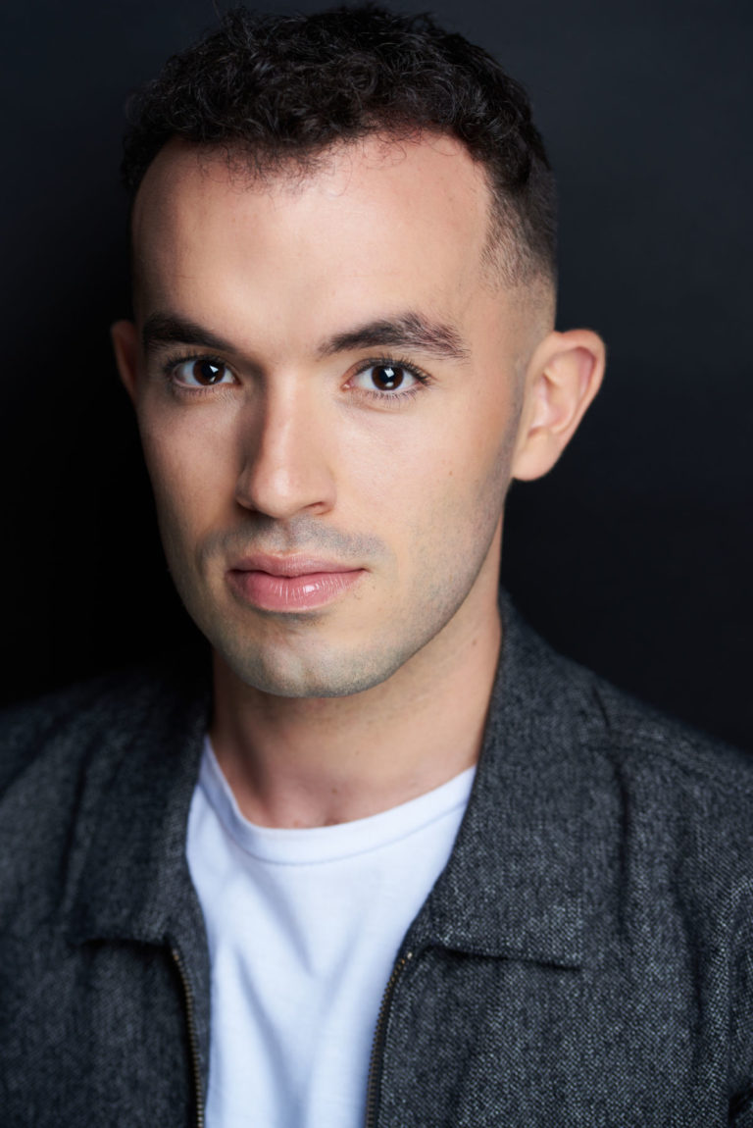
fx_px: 3290
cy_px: 564
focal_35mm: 105
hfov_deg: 13.1
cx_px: 376
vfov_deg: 19.4
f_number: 5
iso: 160
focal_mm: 105
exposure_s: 1/160
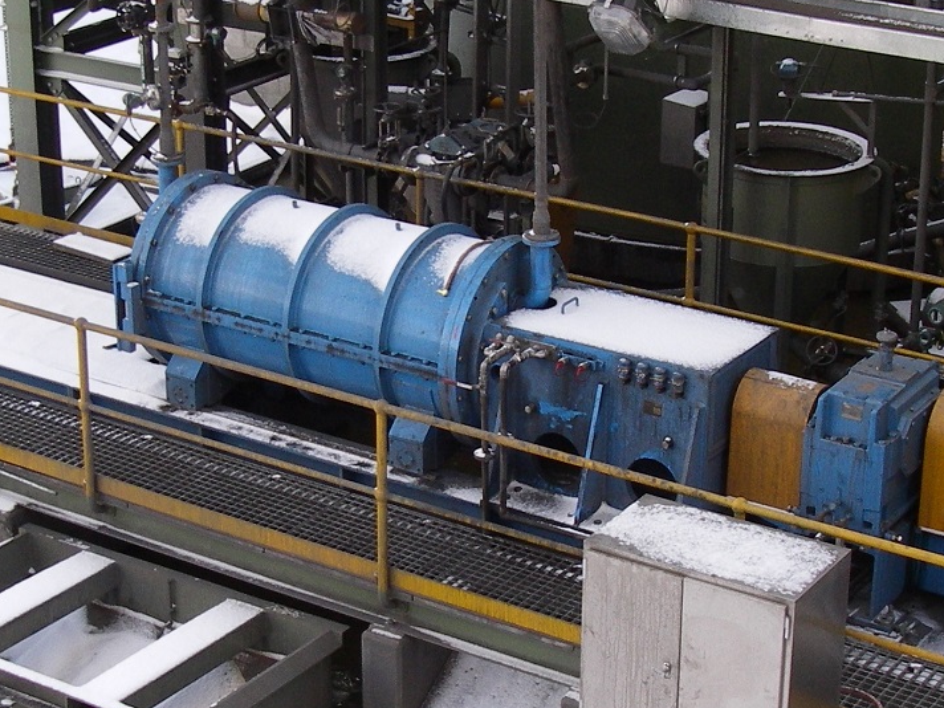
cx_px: 443
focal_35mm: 82
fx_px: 2236
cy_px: 402
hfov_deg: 23.8
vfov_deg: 18.0
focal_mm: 6.3
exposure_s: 1/160
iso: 100
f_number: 3.3
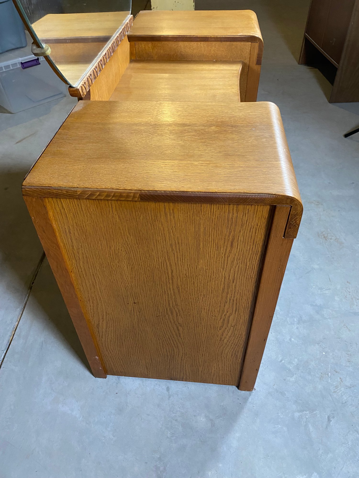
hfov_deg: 53.1
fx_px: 360
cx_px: 180
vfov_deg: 67.3
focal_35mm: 26
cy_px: 239
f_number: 1.8
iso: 320
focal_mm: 4.25
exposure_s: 1/60
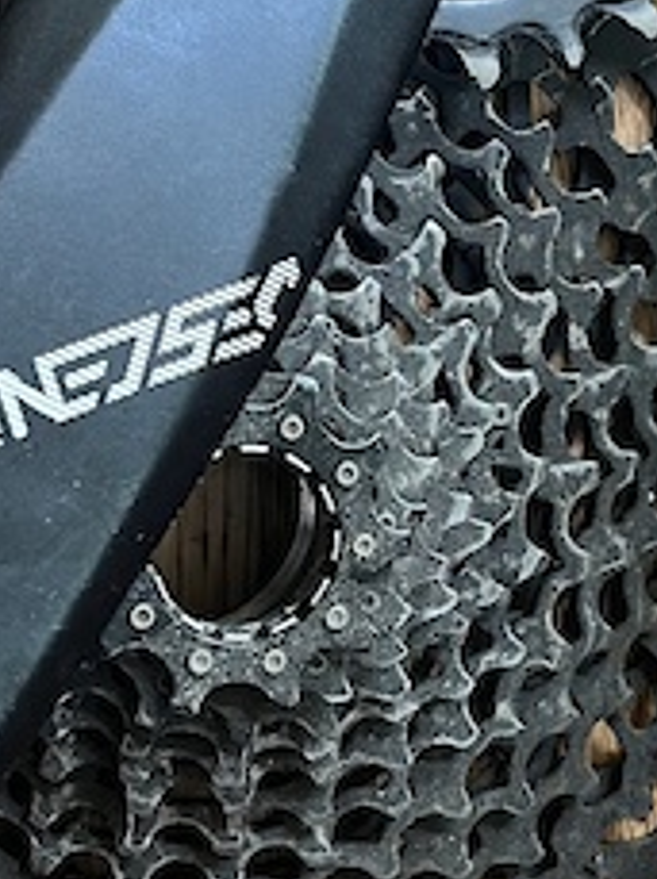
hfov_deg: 16.1
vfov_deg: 21.2
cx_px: 453
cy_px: 142
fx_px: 2309
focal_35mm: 91
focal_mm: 5.1
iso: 125
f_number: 1.6
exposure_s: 1/74
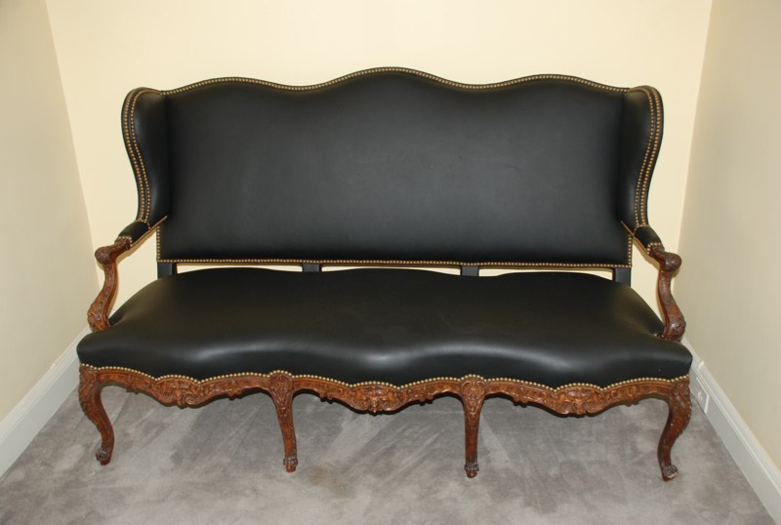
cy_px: 262
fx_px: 783
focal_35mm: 36
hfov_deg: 53.0
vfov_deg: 37.1
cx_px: 390
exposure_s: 1/60
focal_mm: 24
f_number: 4
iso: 200
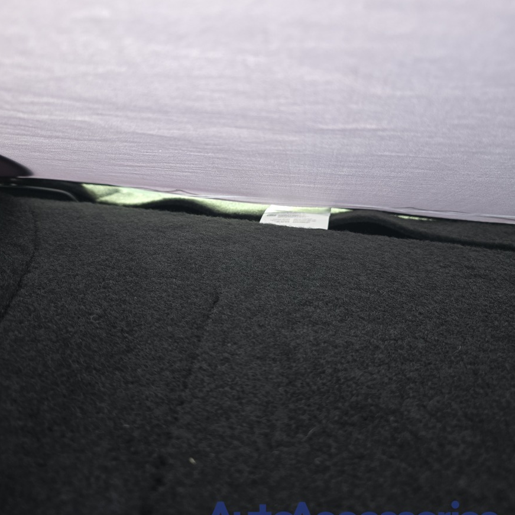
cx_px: 251
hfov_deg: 57.3
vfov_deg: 57.1
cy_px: 225
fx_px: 471
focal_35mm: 28
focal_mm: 6.3
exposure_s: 1/180
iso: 160
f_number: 1.7
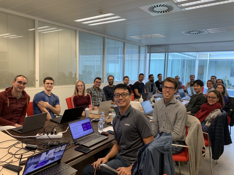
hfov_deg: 67.3
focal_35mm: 26
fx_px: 176
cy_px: 88
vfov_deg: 53.1
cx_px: 117
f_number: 1.8
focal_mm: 4.25
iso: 50
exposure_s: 1/50
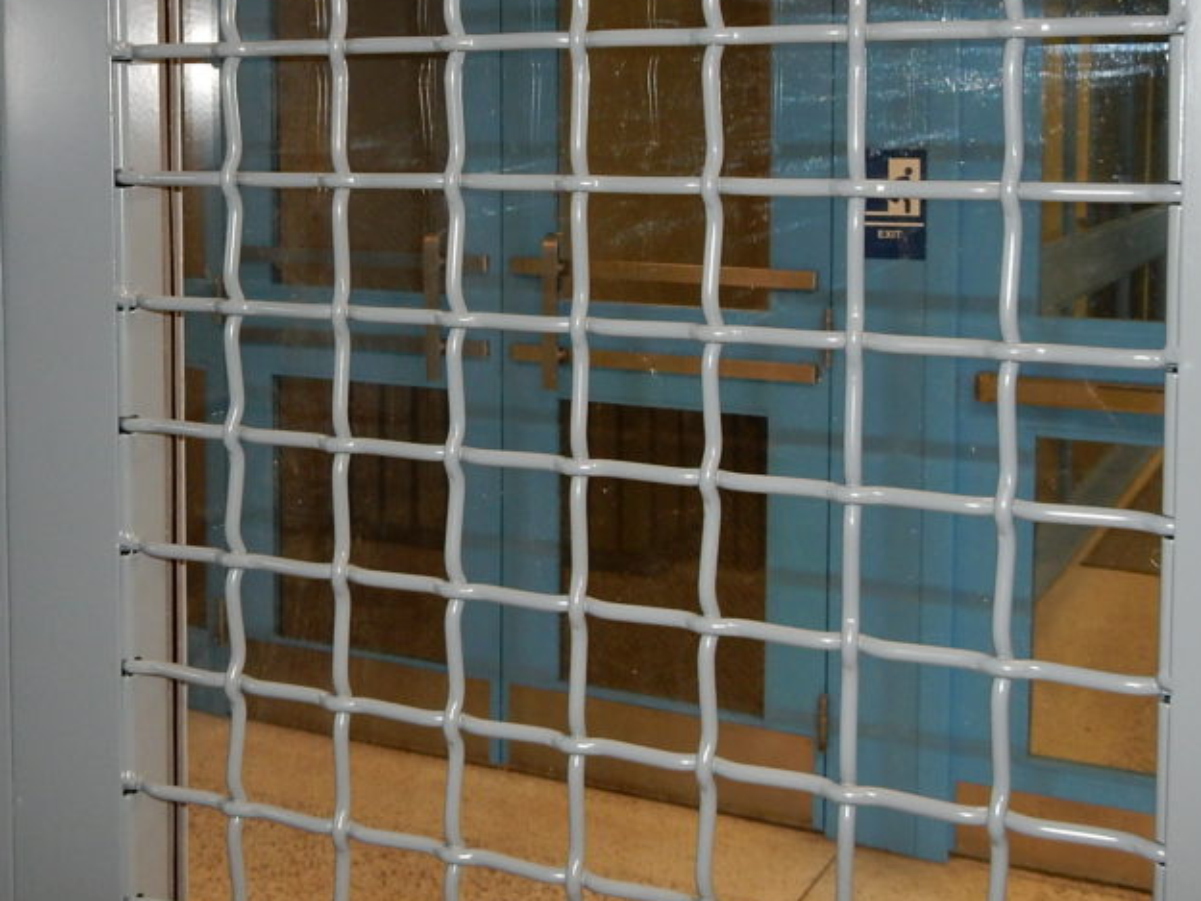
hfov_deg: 39.6
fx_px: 1666
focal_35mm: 48
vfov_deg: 29.8
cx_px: 596
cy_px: 221
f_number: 3.7
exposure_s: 1/30
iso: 200
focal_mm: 4.5
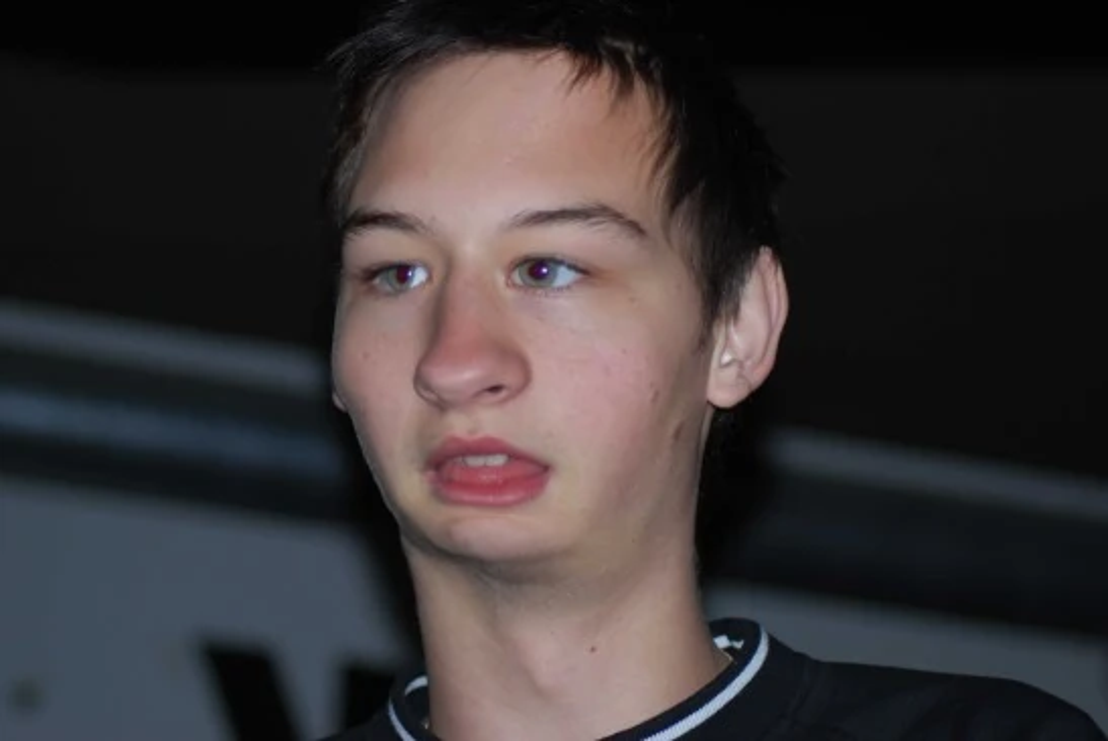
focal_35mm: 105
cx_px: 554
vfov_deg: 13.1
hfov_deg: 19.4
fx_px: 3235
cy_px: 370
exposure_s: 1/60
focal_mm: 70
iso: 200
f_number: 4
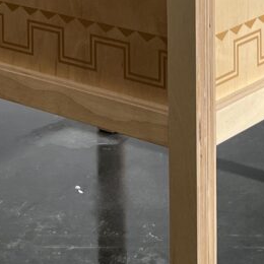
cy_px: -212
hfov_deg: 12.8
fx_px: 1173
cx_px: 107
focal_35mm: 136
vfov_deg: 11.8
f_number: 1.5
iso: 40
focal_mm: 5.7
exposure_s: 1/289
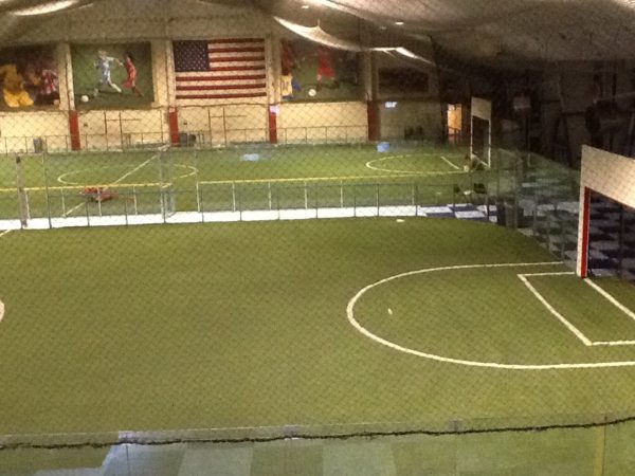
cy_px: 238
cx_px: 318
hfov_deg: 42.9
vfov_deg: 32.9
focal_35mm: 44
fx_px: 807
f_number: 2.4
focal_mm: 2.03
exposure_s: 1/30
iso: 250
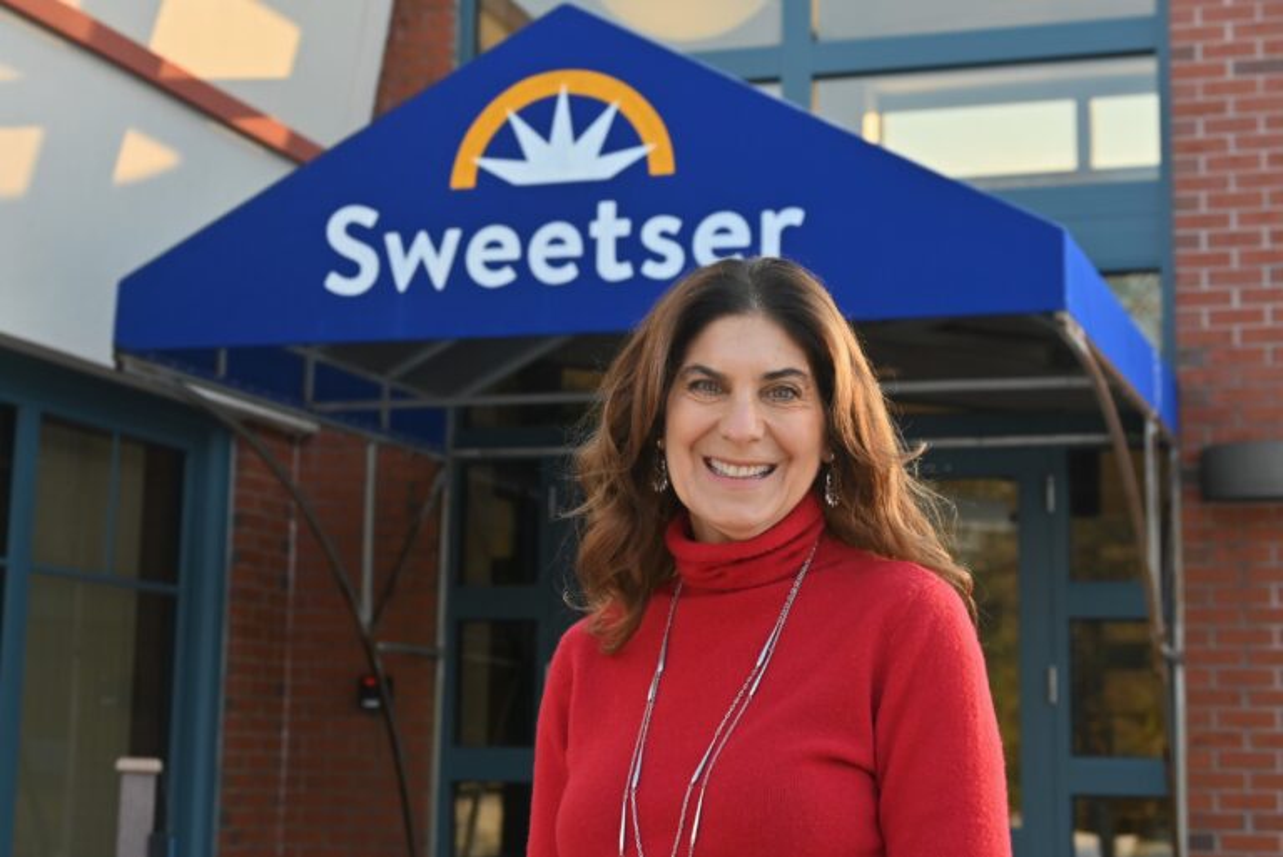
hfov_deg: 41.9
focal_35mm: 47
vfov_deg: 28.7
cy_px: 428
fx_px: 1676
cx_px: 642
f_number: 5.3
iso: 280
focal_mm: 47
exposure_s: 1/250
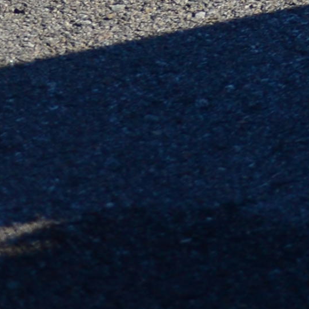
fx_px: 4009
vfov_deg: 4.2
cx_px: 1212
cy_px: -748
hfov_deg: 4.1
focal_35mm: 397
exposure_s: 1/3200
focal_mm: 42
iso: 320
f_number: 2.8
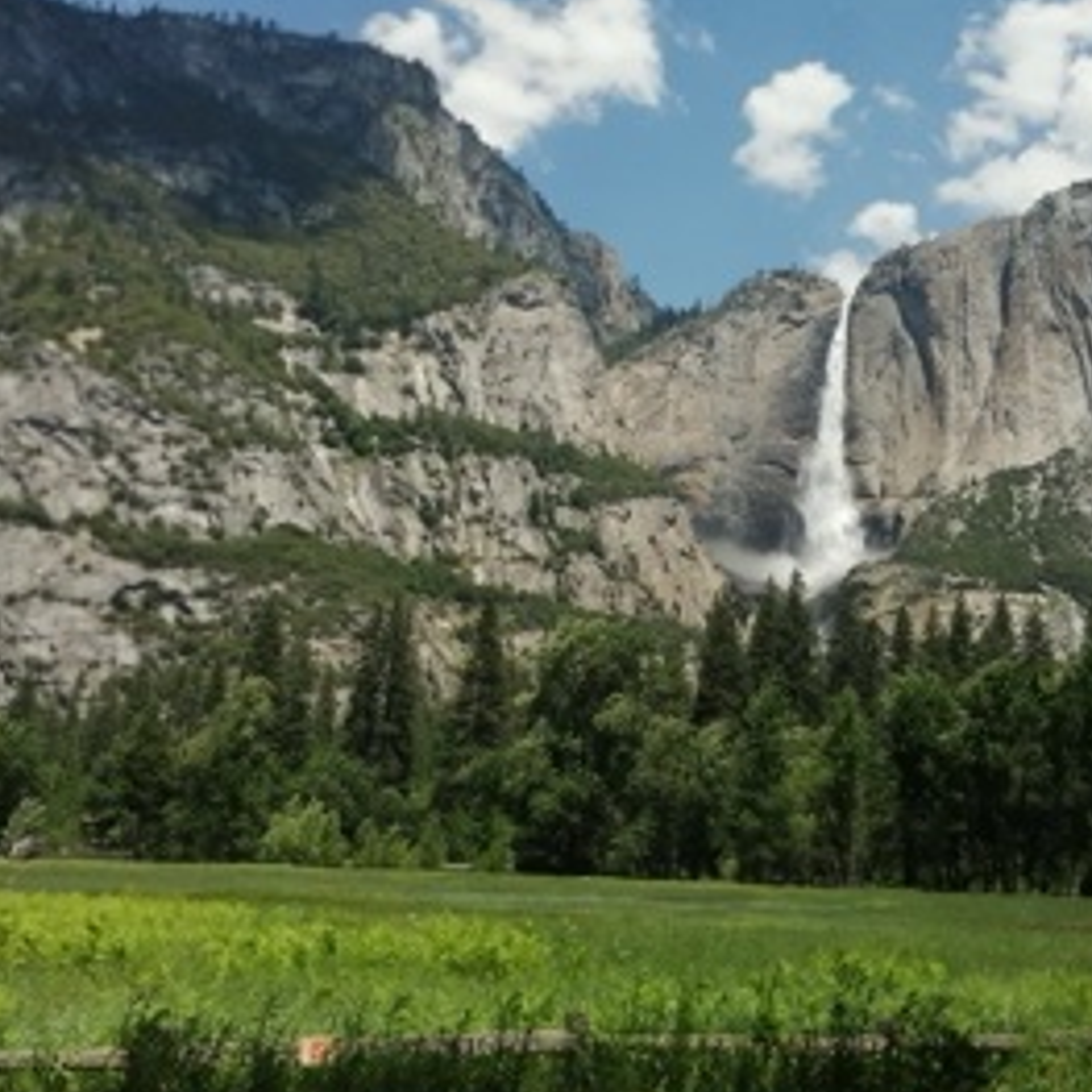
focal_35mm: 42
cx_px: 656
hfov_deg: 39.9
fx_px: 1499
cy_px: 511
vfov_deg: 40.0
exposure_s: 1/900
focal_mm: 3.62
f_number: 4
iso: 125
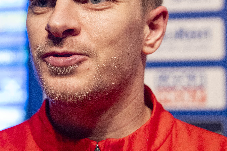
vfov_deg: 10.1
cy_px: 37
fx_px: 858
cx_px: 92
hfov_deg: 15.1
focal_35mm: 136
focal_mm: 67
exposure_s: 1/320
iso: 5000
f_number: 3.2
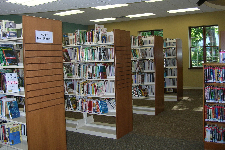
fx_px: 237
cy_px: 66
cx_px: 112
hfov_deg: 50.7
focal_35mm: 38
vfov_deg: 35.0
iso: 57
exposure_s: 1/60.1
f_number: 2.7
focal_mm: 6
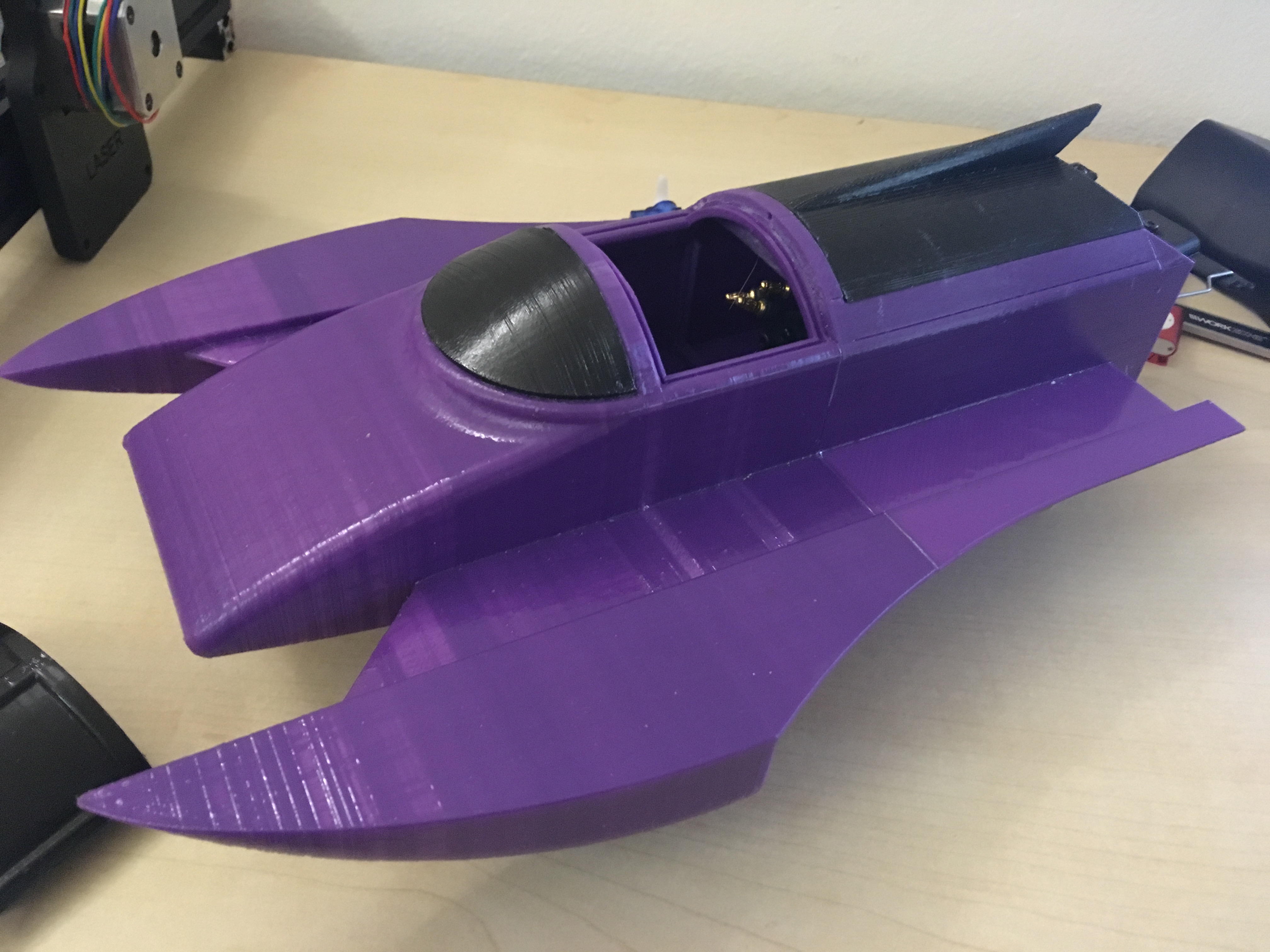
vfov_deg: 48.2
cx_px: 635
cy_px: 476
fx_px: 1064
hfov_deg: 61.7
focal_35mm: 29
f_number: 2.2
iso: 500
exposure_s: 1/17
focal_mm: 4.15
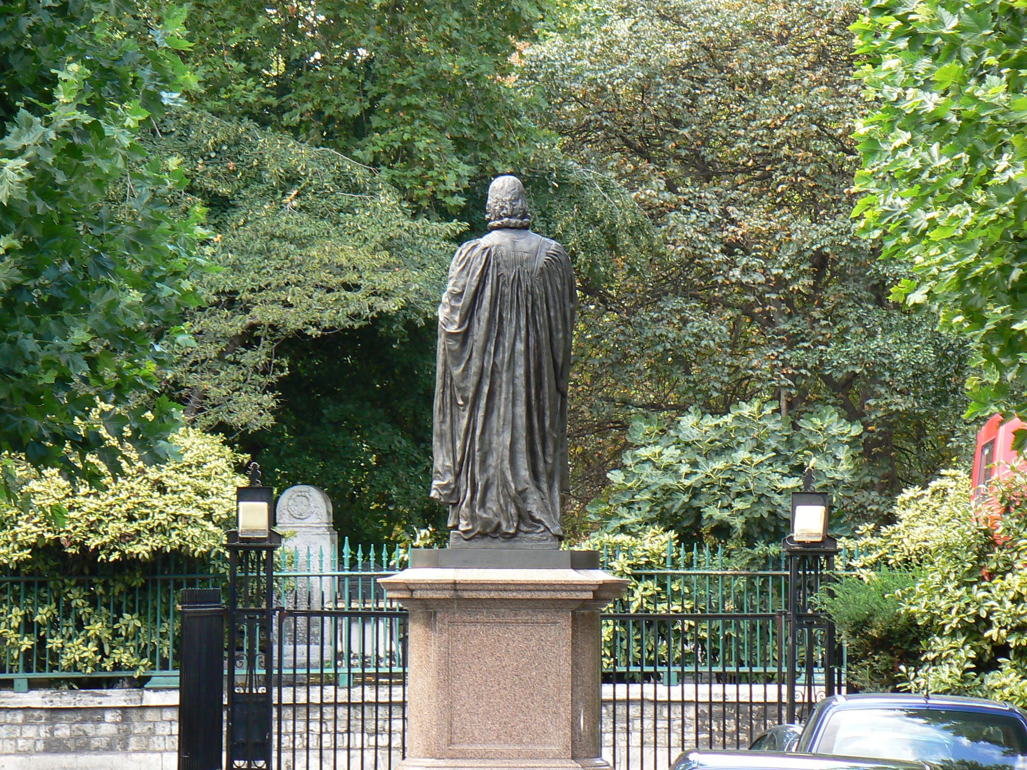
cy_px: 385
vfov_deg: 9.4
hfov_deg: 12.5
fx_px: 4688
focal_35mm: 158
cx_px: 514
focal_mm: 21.6
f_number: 3.6
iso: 80
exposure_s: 1/60
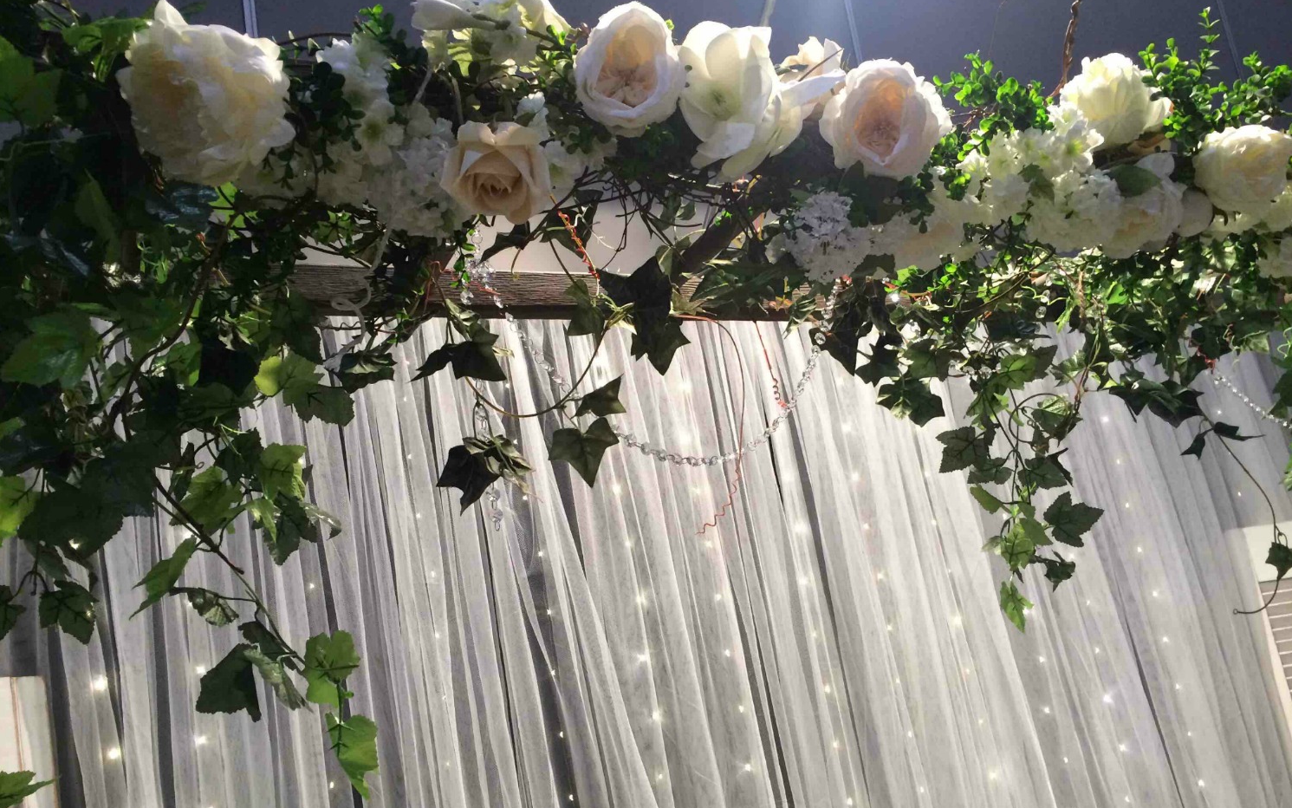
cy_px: 462
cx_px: 649
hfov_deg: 59.7
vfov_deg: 39.3
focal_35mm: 32
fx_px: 1127
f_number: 2.2
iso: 100
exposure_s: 1/33
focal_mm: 4.12
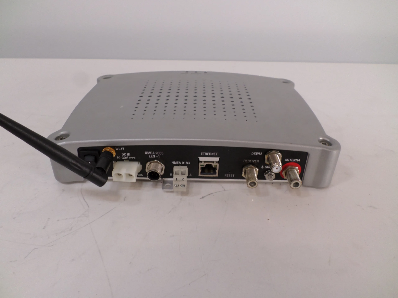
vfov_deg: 54.9
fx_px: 287
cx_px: 199
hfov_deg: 69.4
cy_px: 149
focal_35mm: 25
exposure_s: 1/60
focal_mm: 4.5
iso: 80
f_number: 2.5
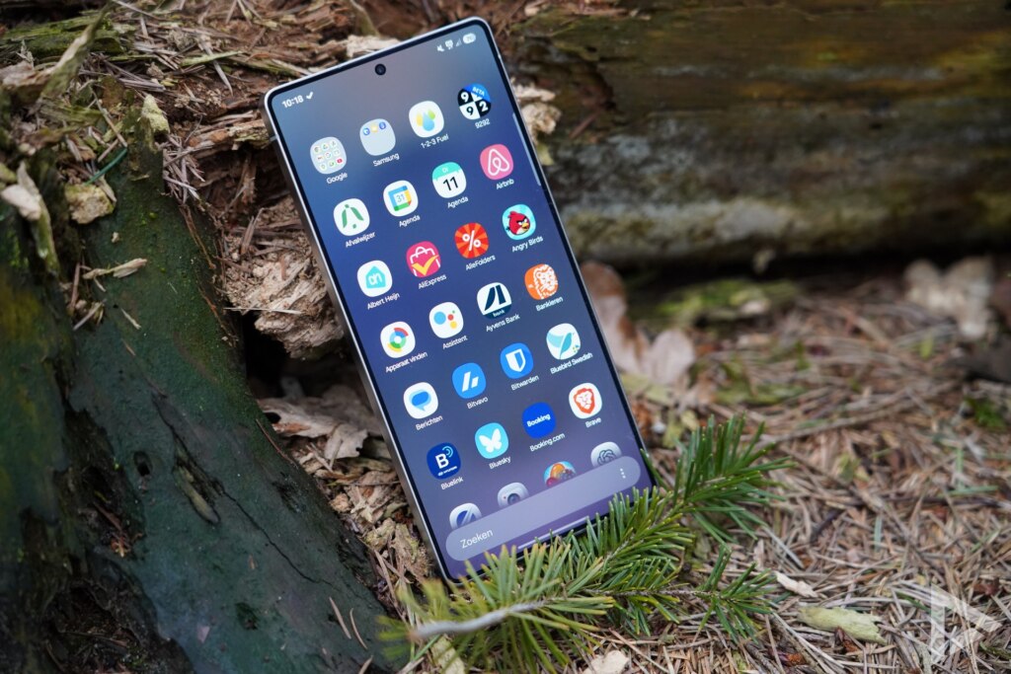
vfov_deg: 17.1
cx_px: 506
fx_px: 2247
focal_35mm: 80
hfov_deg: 25.4
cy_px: 337
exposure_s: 1/160
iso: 3200
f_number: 4
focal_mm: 80
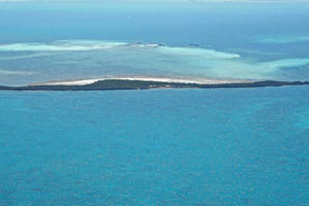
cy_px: 80
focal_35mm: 90
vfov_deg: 15.1
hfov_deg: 22.6
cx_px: 111
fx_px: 772
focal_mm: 40
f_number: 10
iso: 400
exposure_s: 1/1000
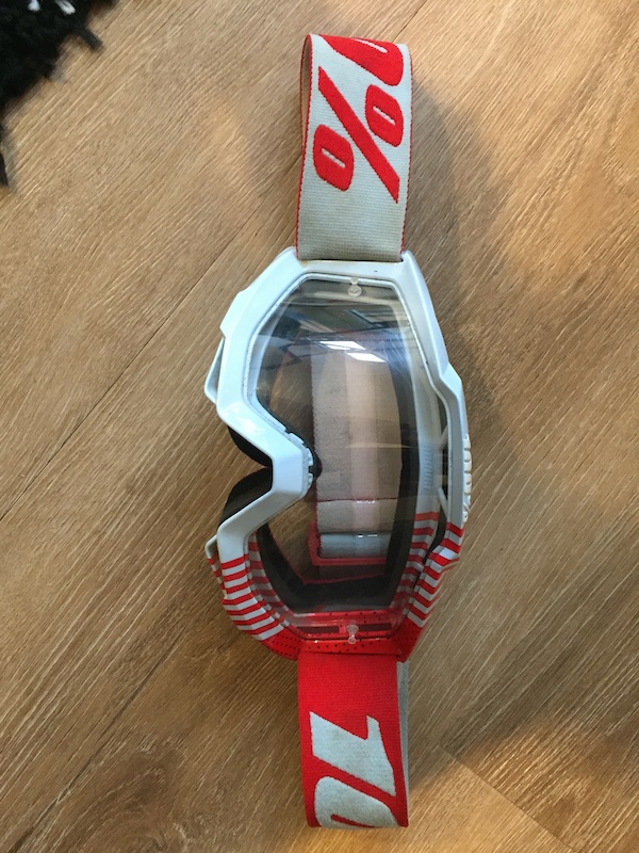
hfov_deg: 48.2
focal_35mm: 29
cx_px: 320
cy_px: 426
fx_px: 714
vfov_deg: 61.7
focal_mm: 4.15
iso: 250
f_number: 2.2
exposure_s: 1/17
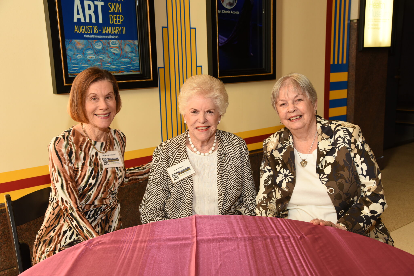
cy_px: 138
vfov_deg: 35.1
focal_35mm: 38
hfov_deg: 50.7
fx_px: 437
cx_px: 207
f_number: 5.6
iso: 640
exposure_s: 1/100
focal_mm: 38
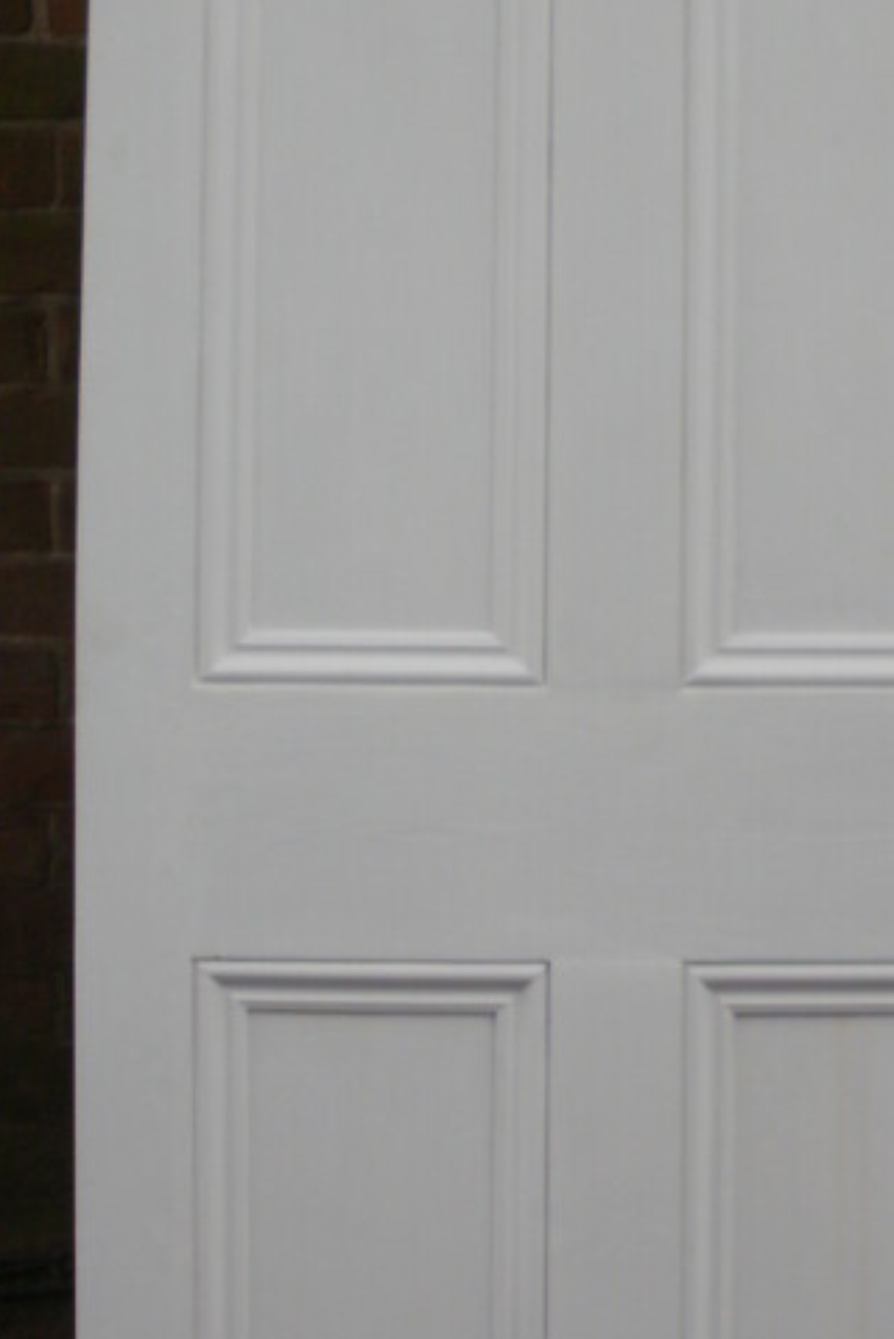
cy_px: 551
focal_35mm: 80
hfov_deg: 17.1
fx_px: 2975
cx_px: 587
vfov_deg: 25.3
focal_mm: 6.3
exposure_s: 1/80
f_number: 3.5
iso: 100
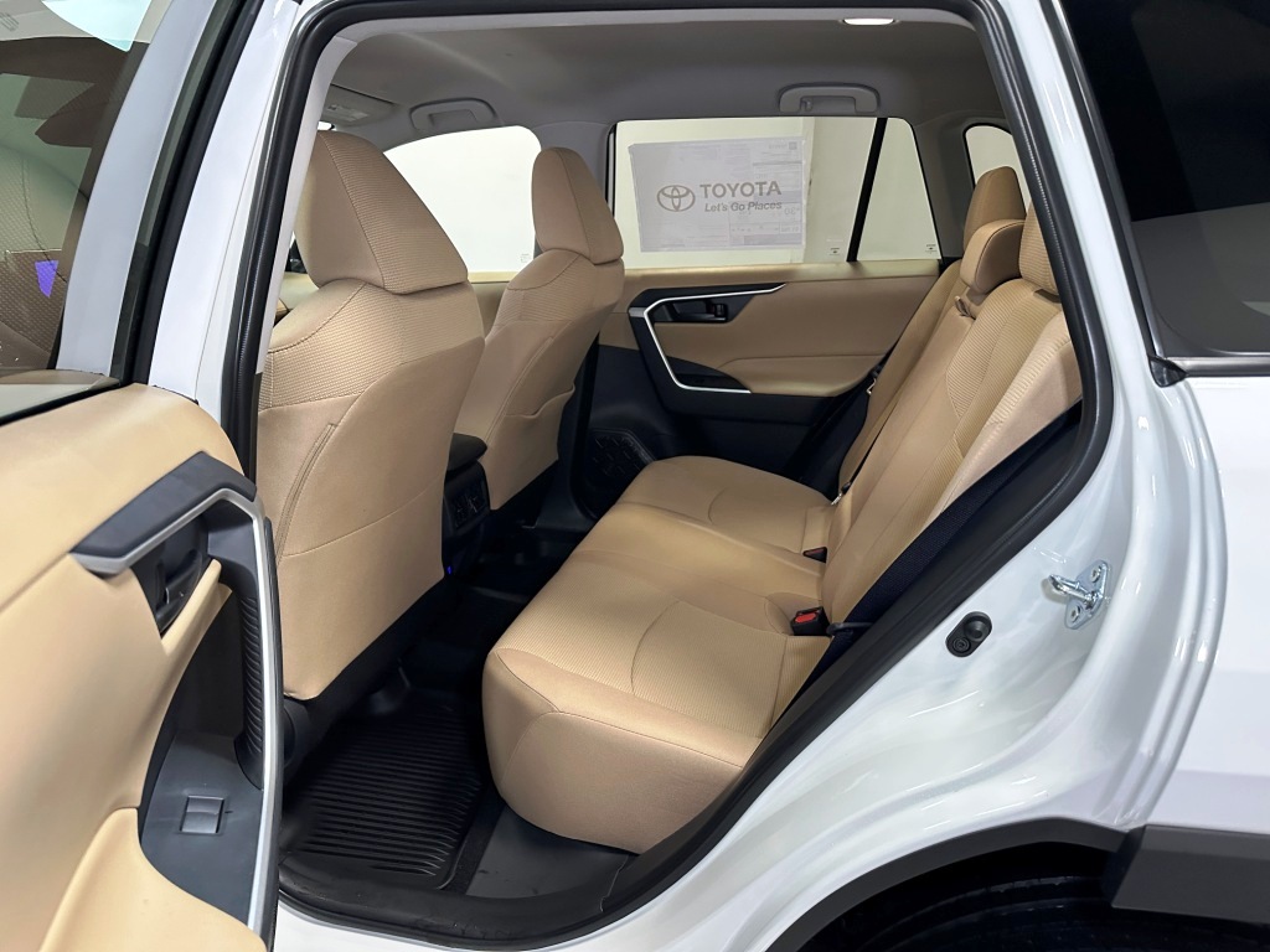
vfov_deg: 56.8
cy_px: 476
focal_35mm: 24
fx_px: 881
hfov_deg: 71.6
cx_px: 635
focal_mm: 6.86
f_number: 1.78
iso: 500
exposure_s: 1/60
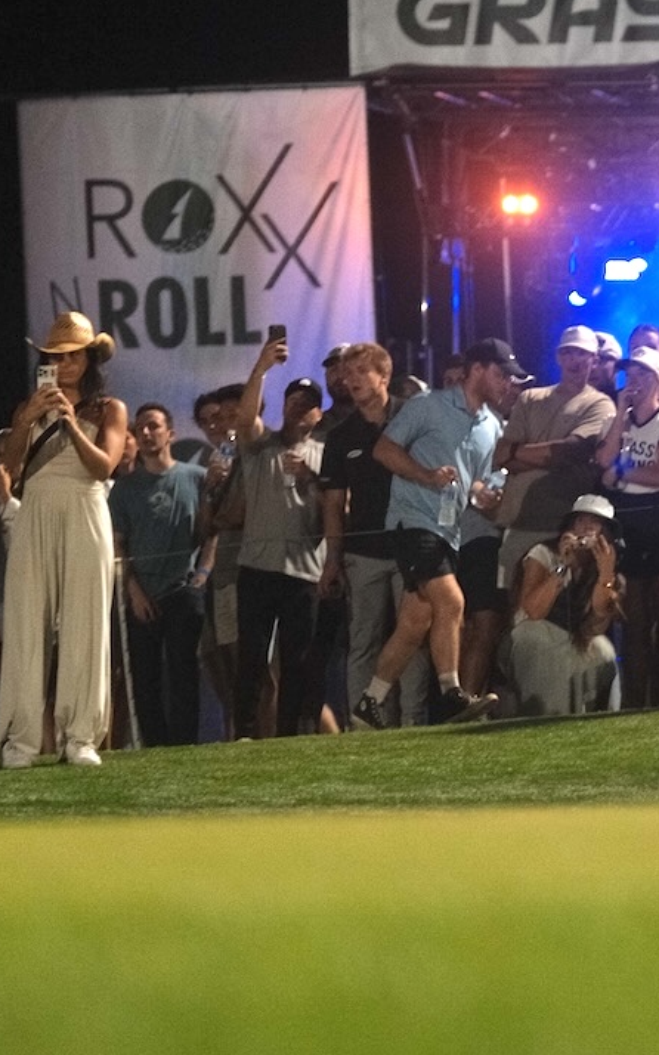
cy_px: 424
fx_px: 6583
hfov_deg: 5.7
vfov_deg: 9.2
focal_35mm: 229
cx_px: 876
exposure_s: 1/210
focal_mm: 71.5
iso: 1600
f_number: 2.8
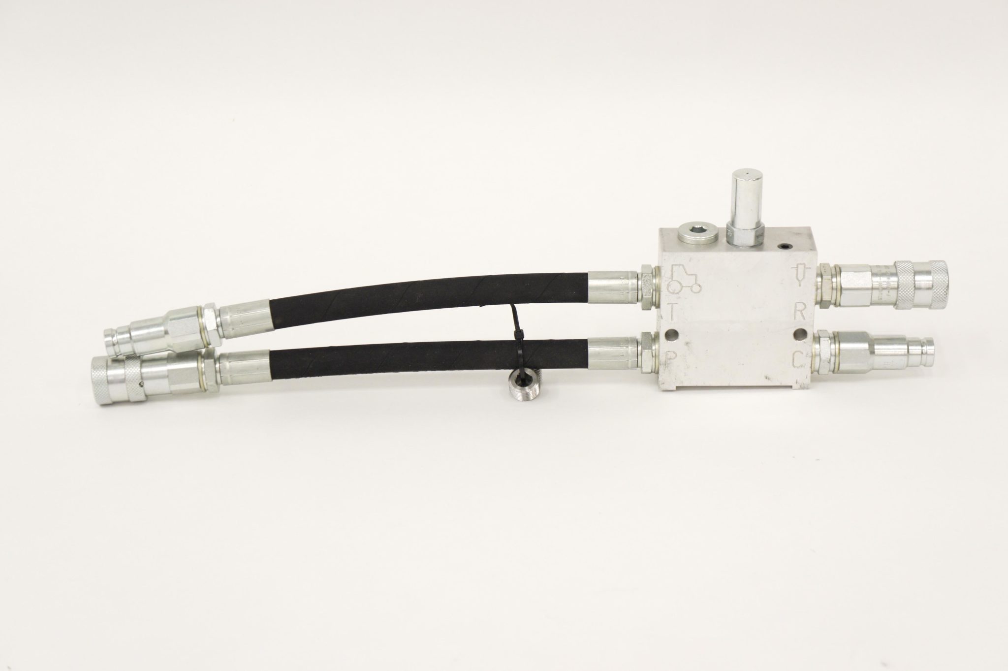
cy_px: 336
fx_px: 2309
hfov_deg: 24.6
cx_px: 504
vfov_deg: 16.5
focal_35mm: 82
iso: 200
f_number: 5.6
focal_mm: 55
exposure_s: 1/100
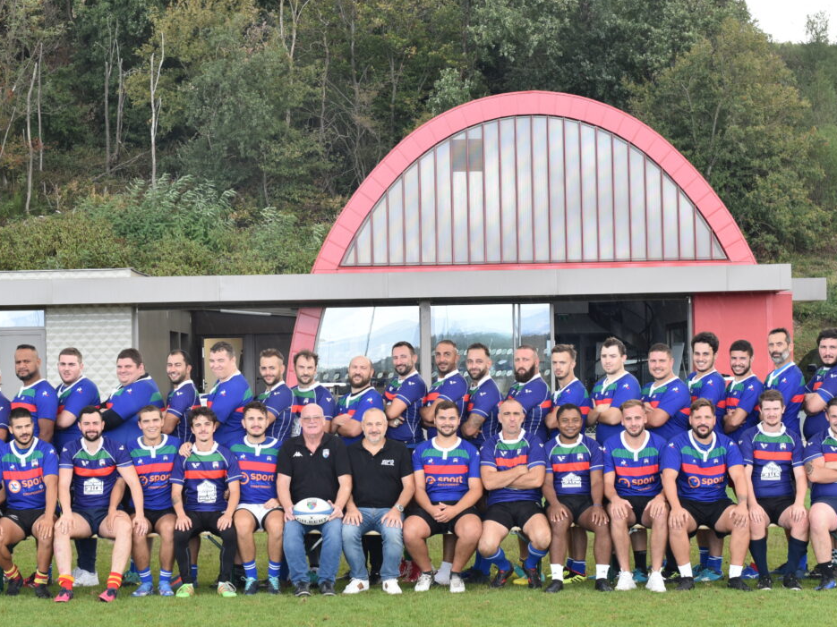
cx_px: 346
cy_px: 348
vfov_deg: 18.7
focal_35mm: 79
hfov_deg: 24.7
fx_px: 1910
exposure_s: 1/160
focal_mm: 50
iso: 800
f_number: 6.3
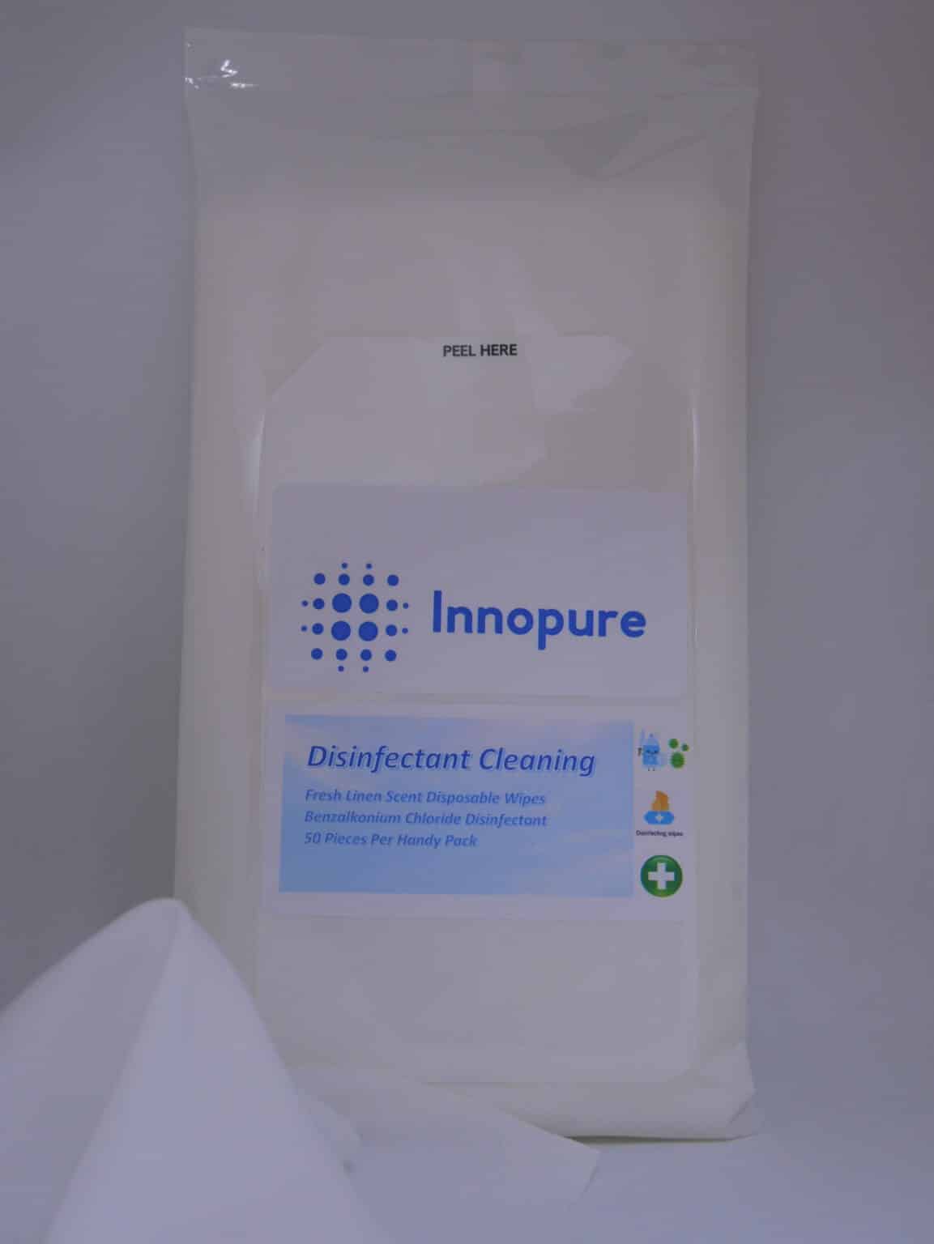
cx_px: 467
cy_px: 622
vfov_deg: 53.9
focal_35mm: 34
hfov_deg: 41.8
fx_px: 1222
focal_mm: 17
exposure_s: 1/60
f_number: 4.1
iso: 400
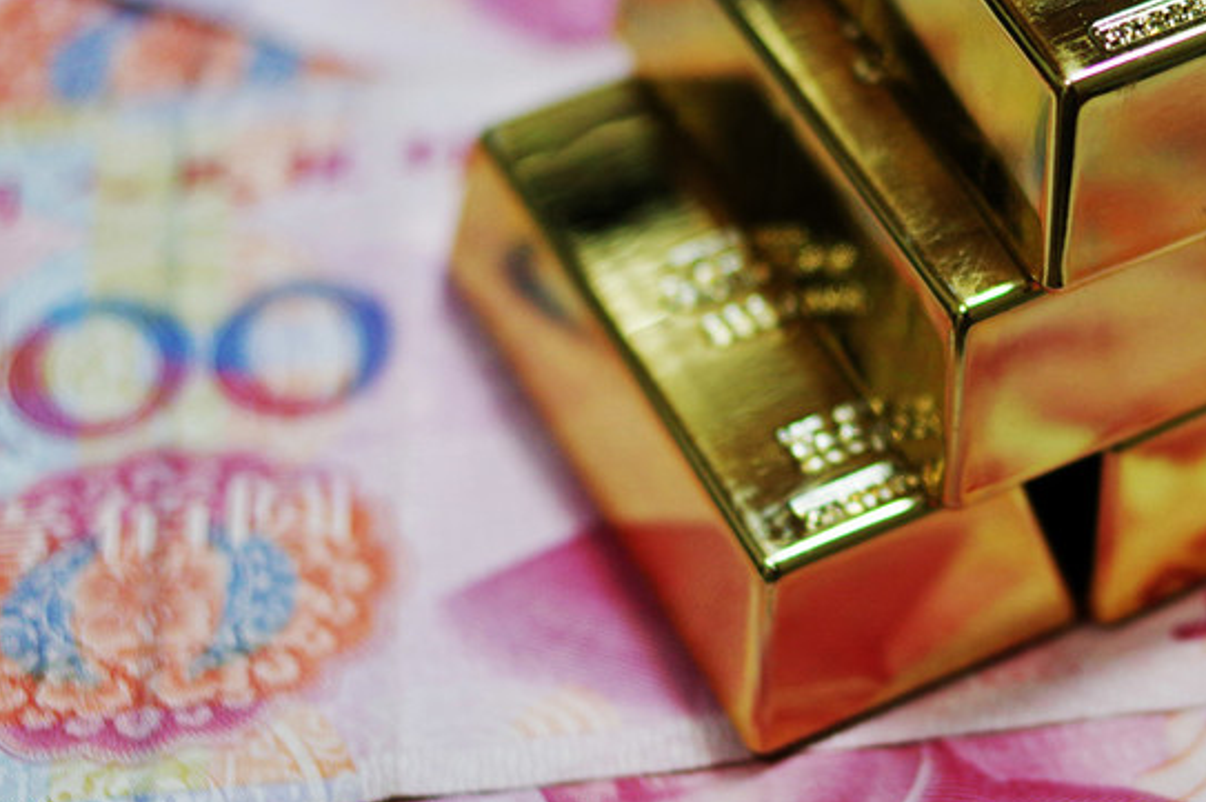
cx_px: 1102
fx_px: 3280
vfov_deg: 13.9
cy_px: 272
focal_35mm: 98
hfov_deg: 20.4
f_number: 2.4
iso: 400
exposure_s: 1/125
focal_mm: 35
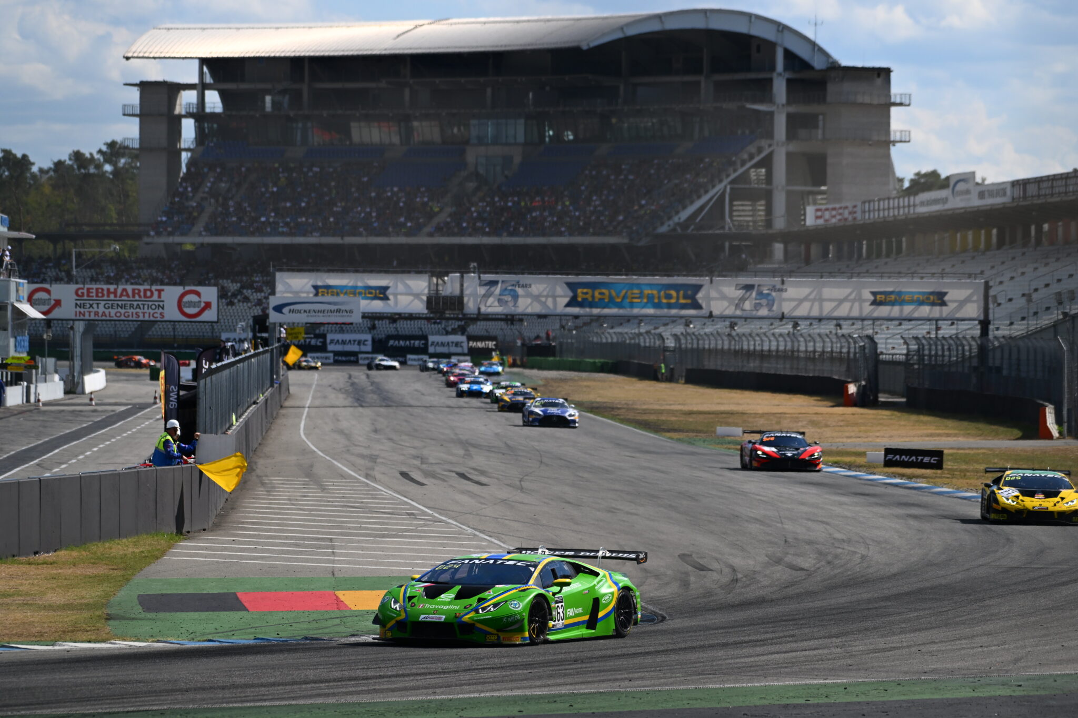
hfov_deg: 10.3
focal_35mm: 200
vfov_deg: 6.9
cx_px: 539
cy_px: 359
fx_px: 5988
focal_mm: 200
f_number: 5.6
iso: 400
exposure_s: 1/3200
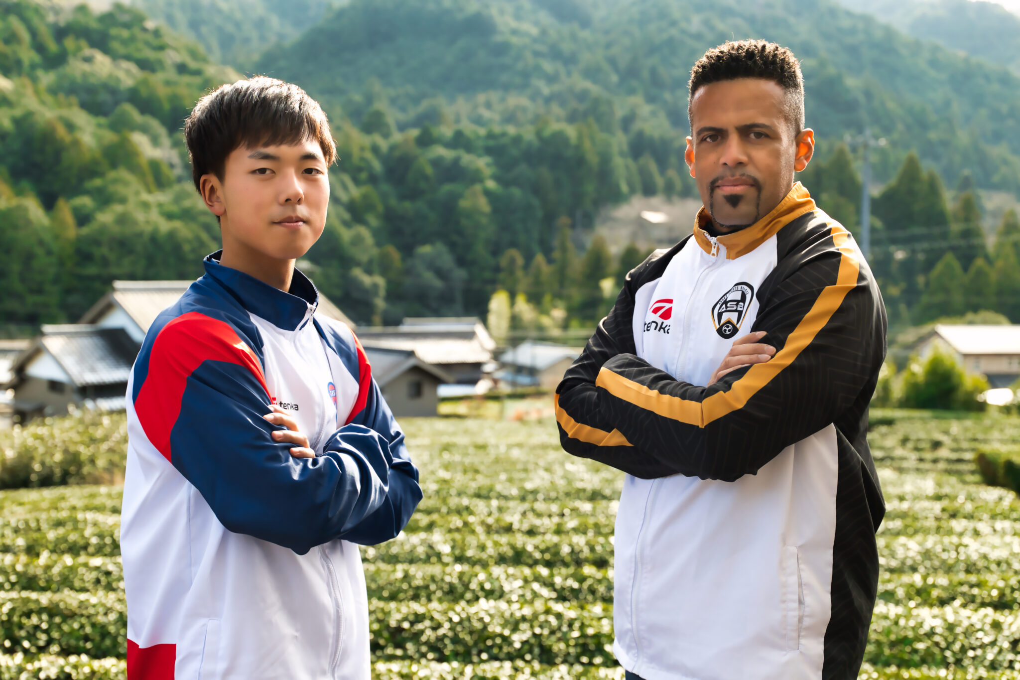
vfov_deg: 31.2
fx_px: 1218
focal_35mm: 43
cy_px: 340
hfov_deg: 45.4
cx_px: 510
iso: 2500
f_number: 4
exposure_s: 1/320
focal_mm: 43
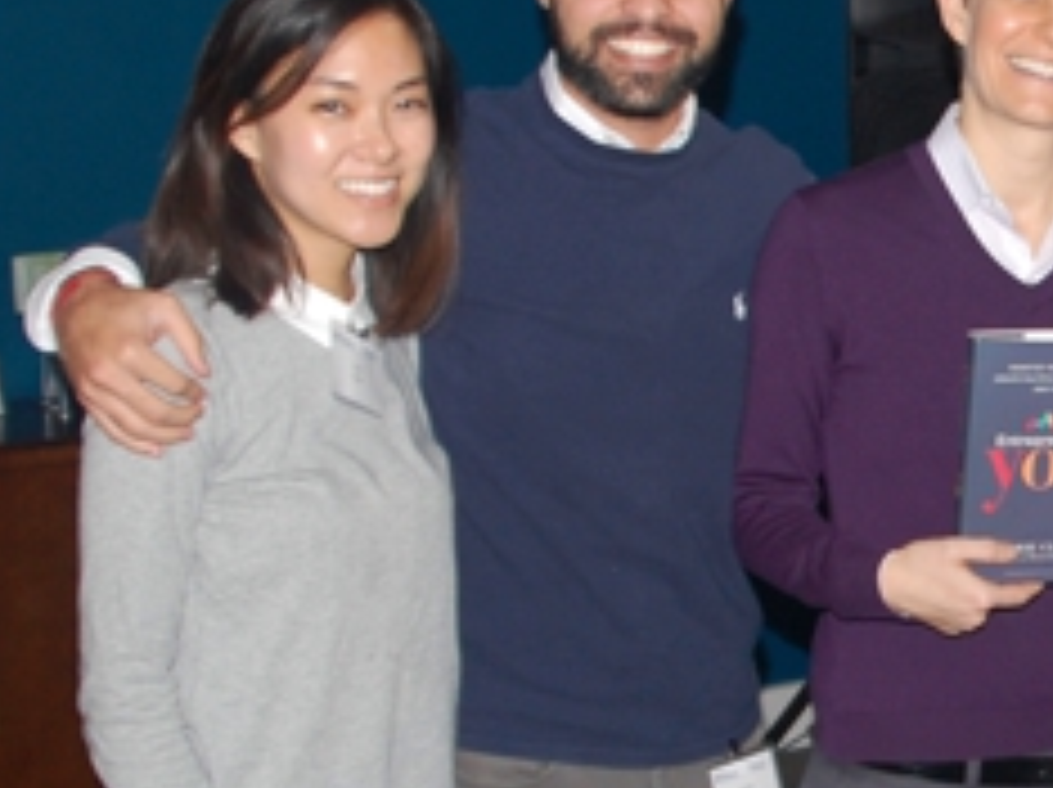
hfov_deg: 25.7
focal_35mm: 71
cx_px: 1120
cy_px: 608
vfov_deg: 20.5
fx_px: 2158
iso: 400
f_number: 3.5
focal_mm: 18
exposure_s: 1/60
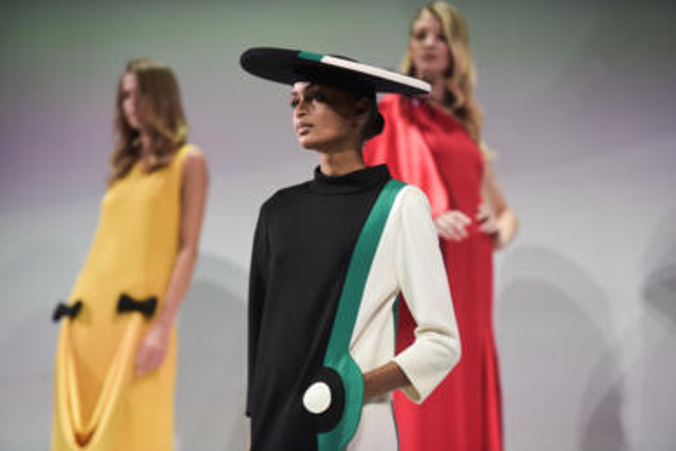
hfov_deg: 12.8
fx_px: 3005
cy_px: 226
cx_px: 338
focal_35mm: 160
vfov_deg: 8.6
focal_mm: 160
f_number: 2.8
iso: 800
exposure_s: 1/1000
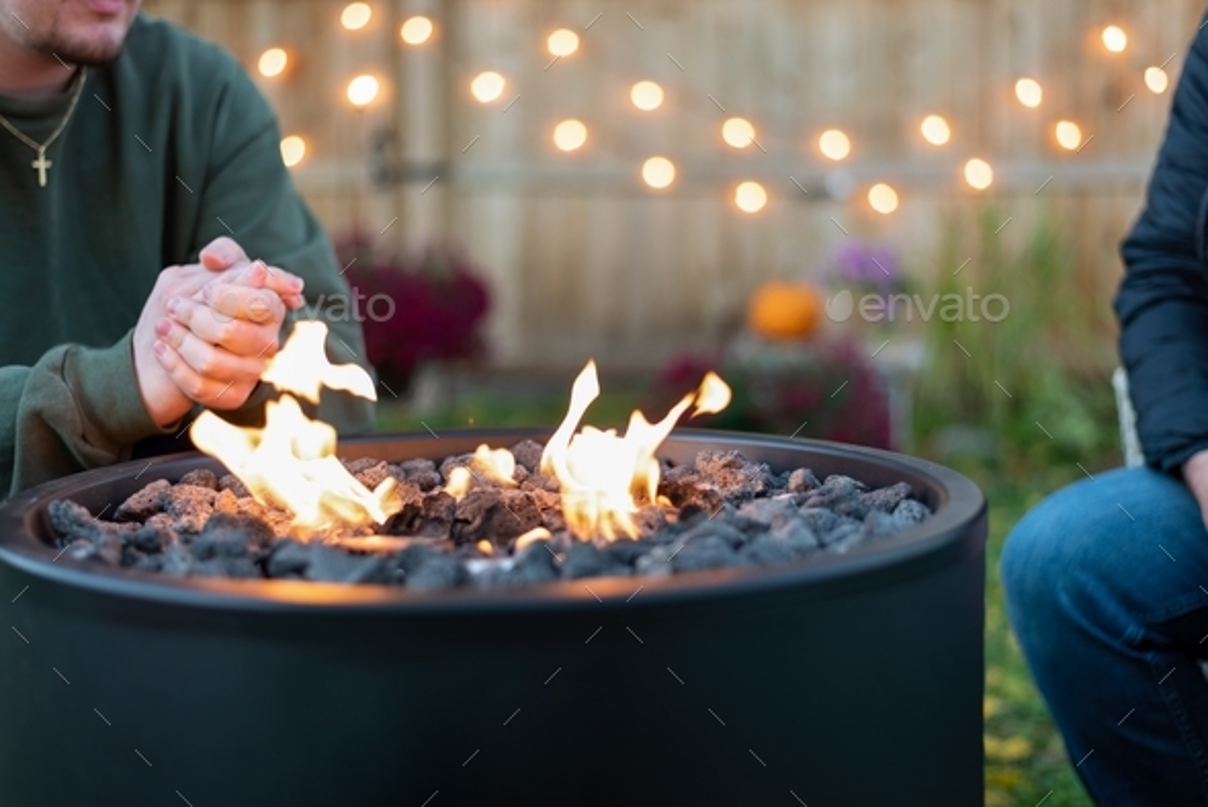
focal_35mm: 50
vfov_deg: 27.0
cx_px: 604
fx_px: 1679
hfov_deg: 39.6
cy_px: 404
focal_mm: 50
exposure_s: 1/250
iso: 400
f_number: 2
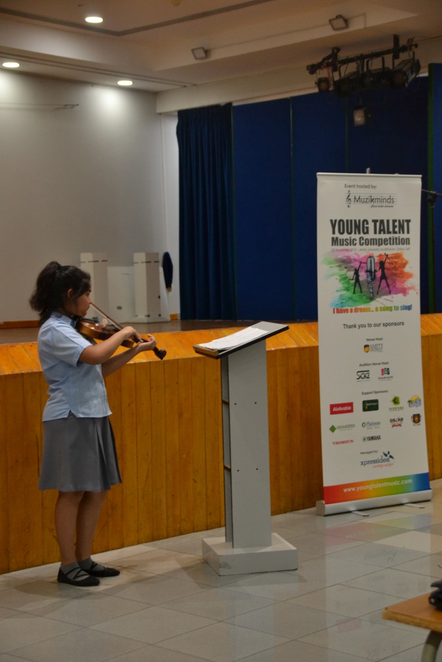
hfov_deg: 19.7
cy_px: 331
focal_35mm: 69
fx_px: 1271
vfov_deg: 29.2
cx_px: 221
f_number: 5
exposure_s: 1/50
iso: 800
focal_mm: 46
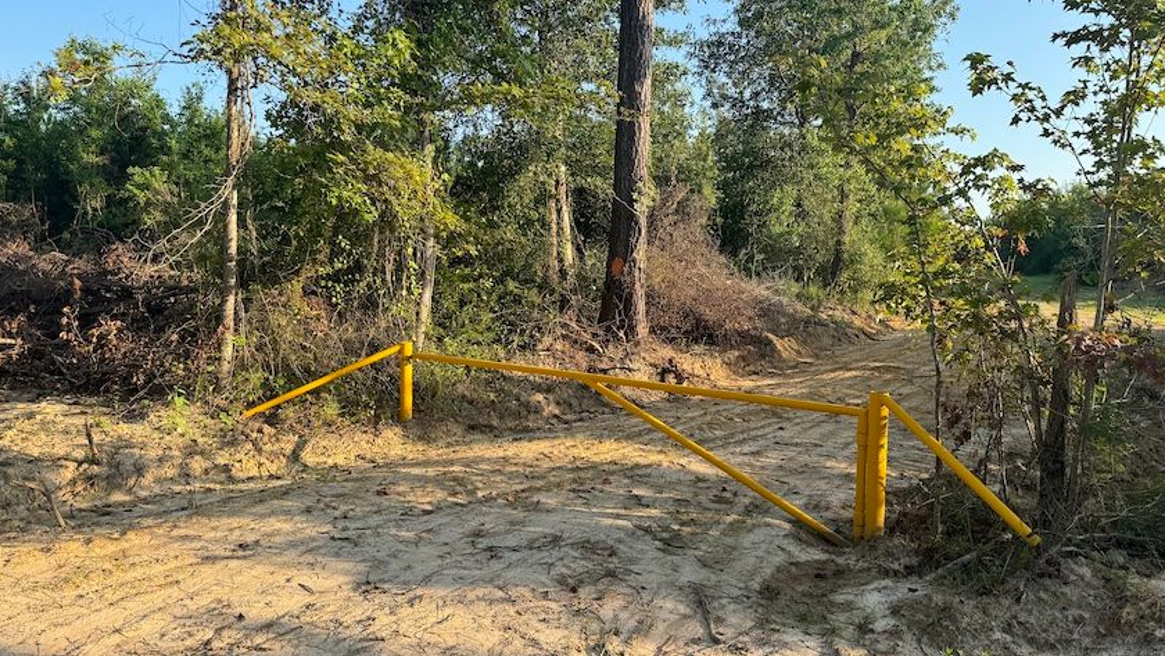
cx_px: 617
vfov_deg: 41.5
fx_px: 865
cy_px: 313
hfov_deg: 67.8
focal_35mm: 28
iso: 80
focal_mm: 6.76
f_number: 1.78
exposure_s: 1/1285
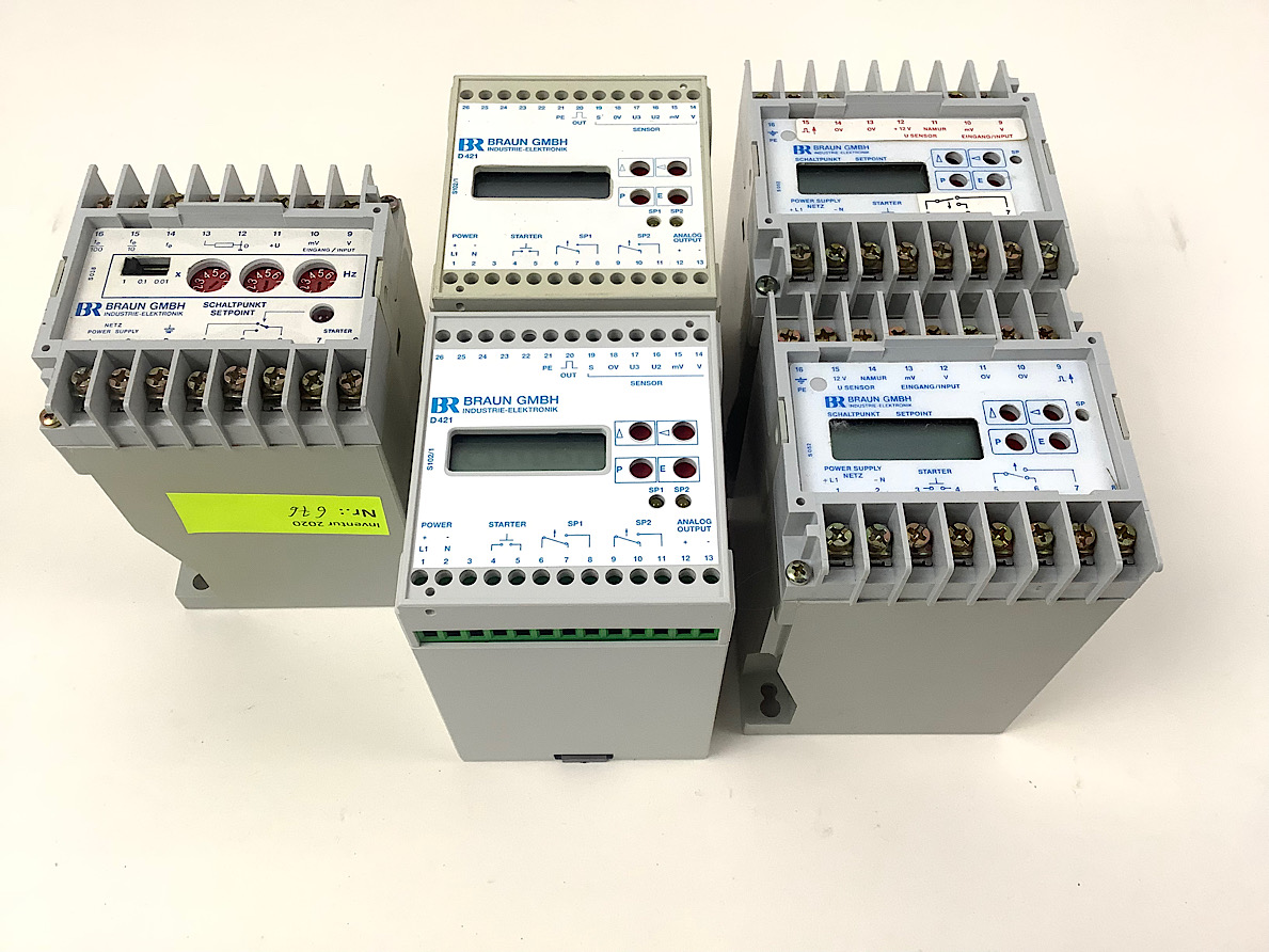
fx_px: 1137
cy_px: 476
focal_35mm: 31
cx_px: 634
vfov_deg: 45.4
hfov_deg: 58.3
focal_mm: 3.3
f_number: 2.4
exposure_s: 1/100
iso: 64
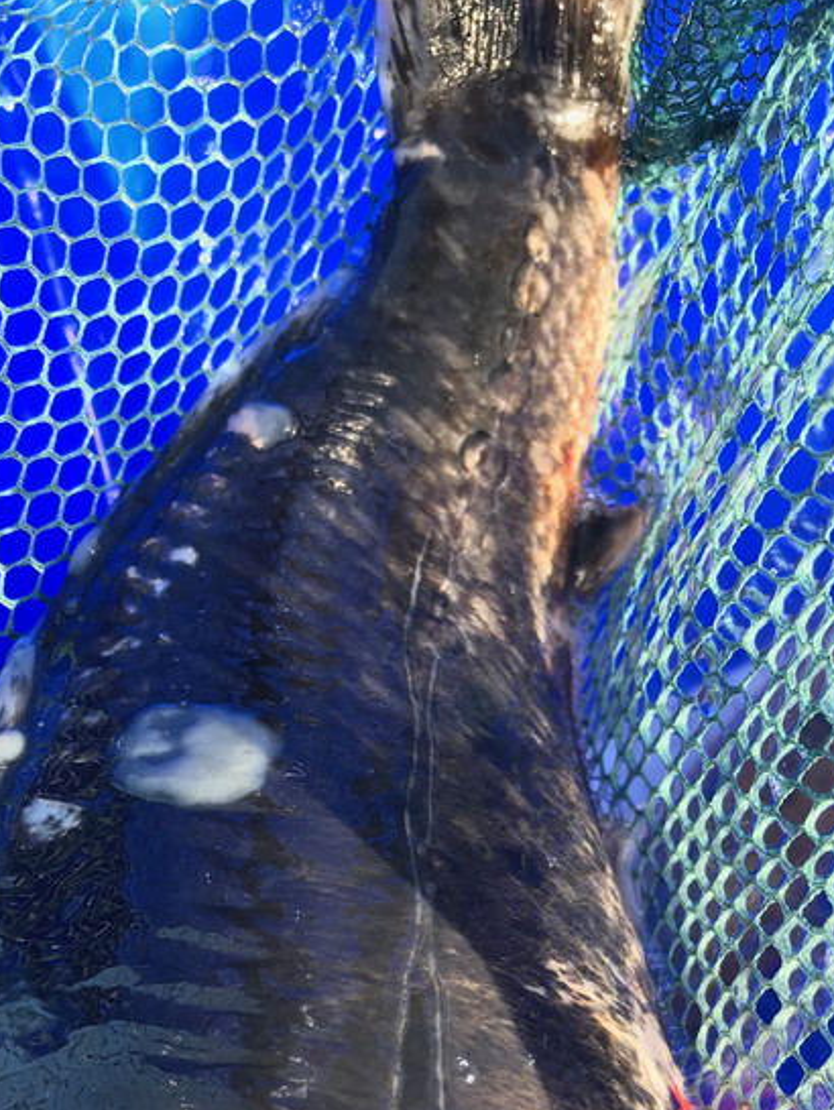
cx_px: 464
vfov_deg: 44.5
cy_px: 805
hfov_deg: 35.1
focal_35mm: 41
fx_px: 1316
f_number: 1.8
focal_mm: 3.99
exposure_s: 1/101
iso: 20
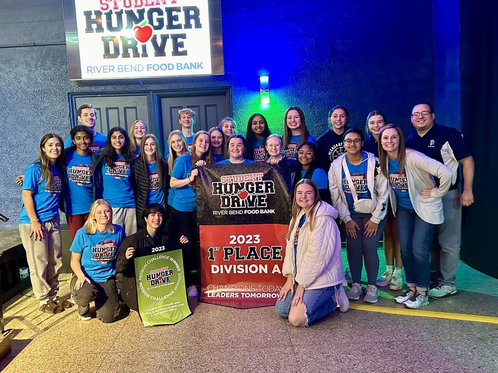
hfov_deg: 71.6
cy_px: 186
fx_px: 345
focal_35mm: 24
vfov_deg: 56.8
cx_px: 249
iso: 1250
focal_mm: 6.86
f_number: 1.78
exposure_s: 1/30
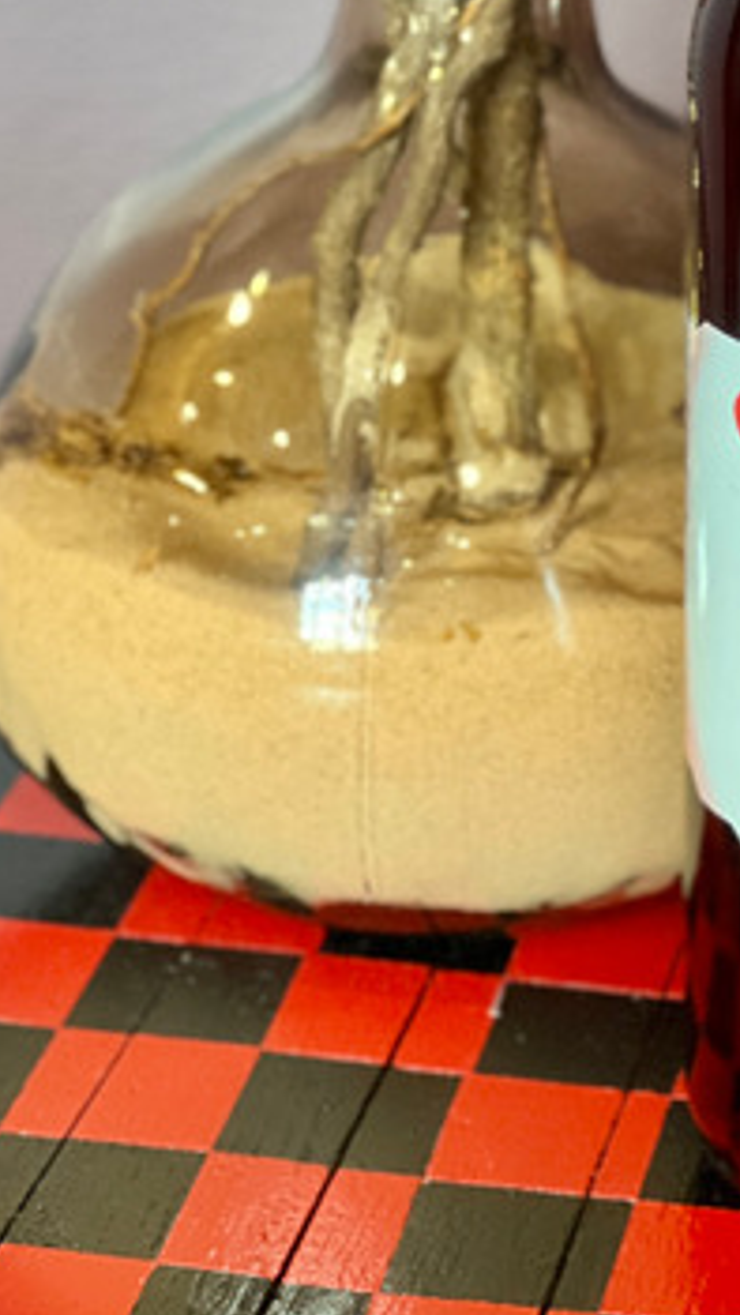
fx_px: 5021
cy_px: 203
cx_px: 684
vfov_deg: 14.8
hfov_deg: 8.4
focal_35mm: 144
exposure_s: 1/40
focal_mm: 9
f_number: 2.8
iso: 400
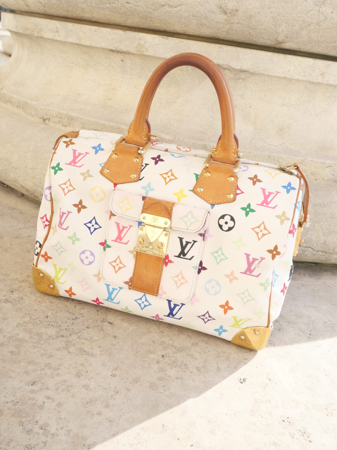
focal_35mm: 32
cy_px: 225
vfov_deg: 56.8
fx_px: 415
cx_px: 168
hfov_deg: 44.2
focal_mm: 16
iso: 200
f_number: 5.6
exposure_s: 1/250
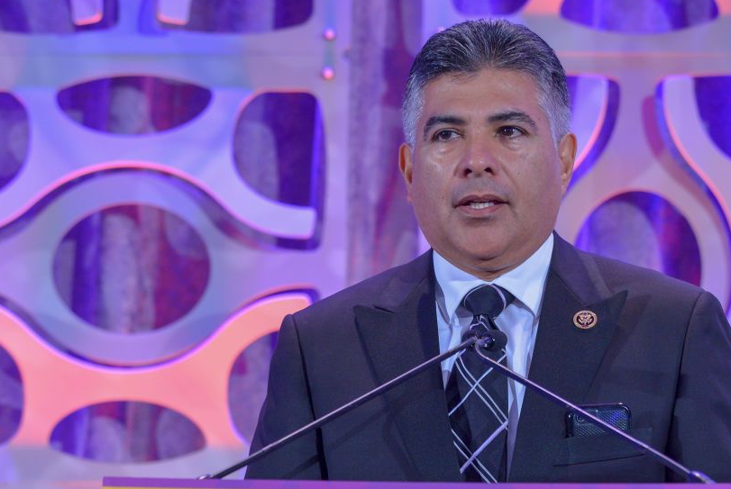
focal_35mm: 303
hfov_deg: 6.8
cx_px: 452
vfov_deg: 4.5
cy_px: 284
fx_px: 6160
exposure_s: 1/125
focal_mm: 240
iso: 2000
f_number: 5.6
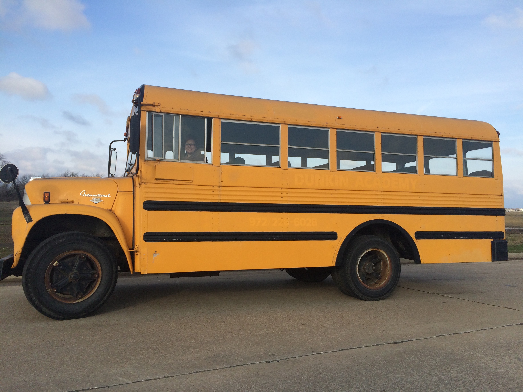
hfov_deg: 61.7
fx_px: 438
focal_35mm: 29
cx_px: 262
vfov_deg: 48.2
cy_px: 196
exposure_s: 1/2053
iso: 32
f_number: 2.2
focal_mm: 4.15
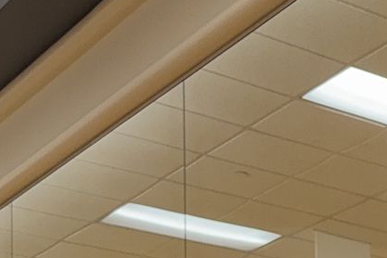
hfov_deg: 14.8
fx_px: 1236
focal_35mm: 115
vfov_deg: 10.6
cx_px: 764
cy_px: 561
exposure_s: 1/110
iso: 125
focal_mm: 6.86
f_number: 1.78
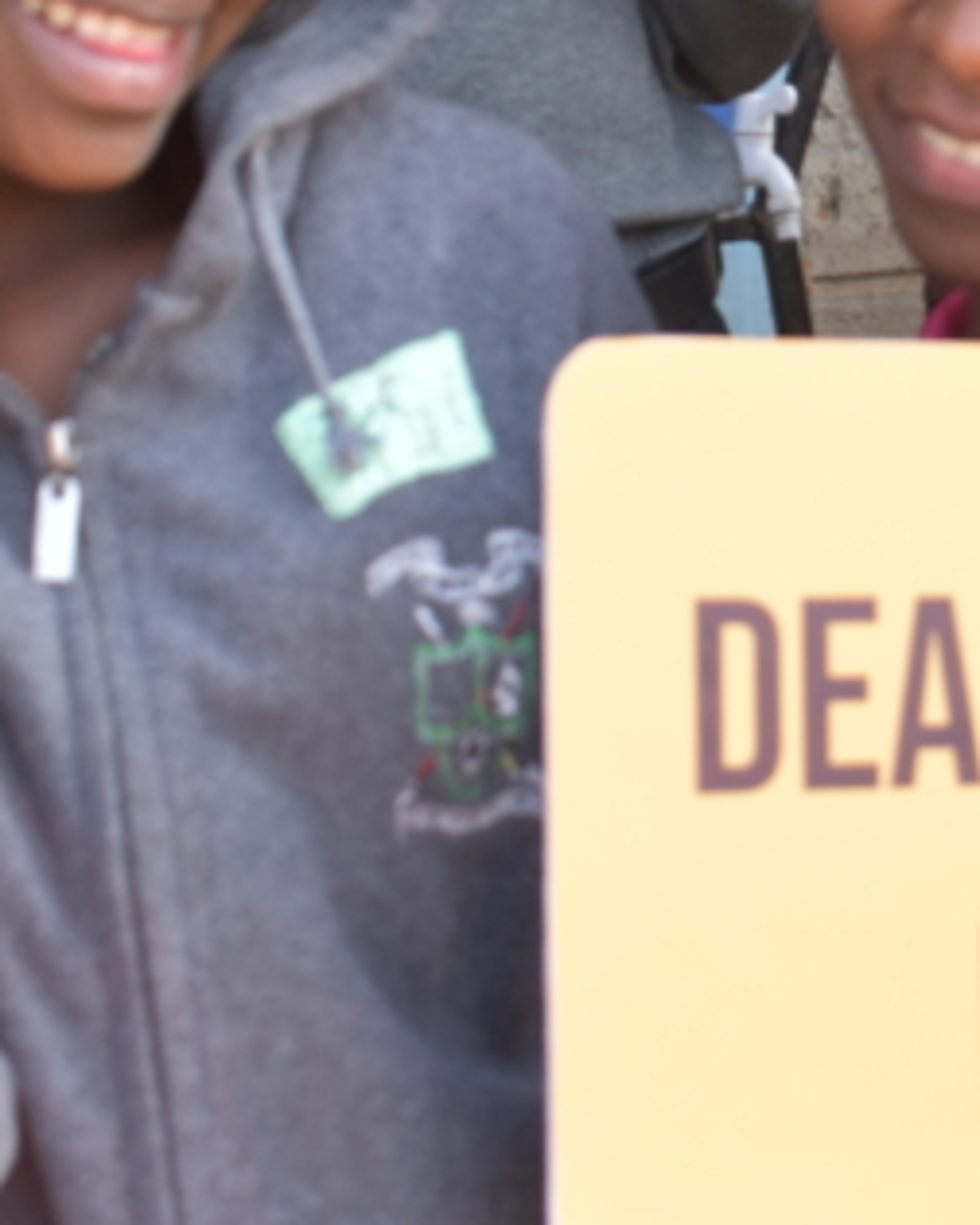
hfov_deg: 13.7
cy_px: 181
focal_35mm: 110
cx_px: 1136
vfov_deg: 17.3
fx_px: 3988
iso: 360
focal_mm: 24
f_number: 5.6
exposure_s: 1/125
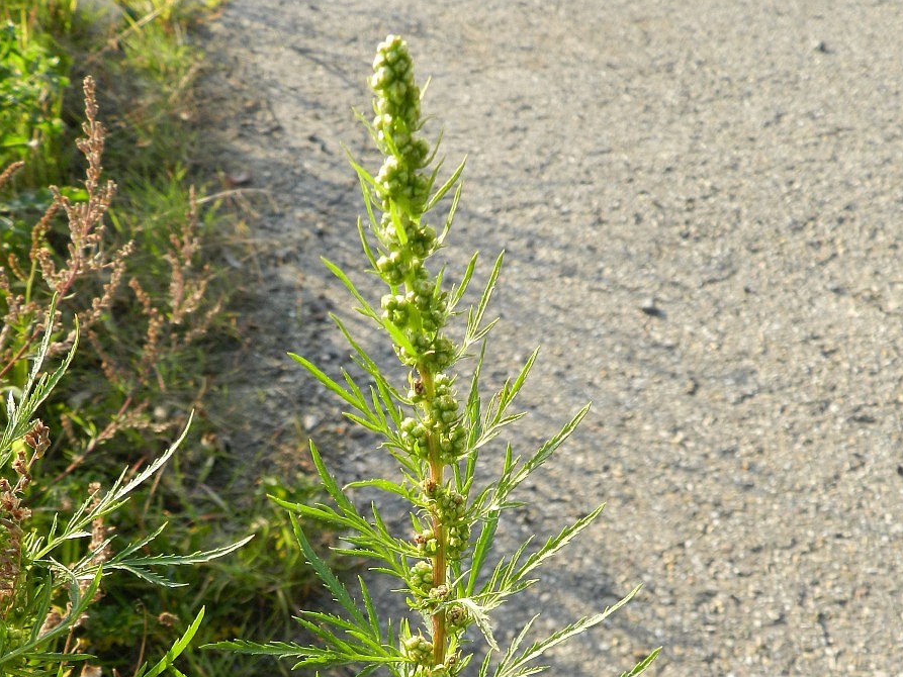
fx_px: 1122
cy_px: 605
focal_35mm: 43
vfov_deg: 32.0
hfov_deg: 43.8
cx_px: 454
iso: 160
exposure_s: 1/320
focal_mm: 5.6
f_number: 3.7
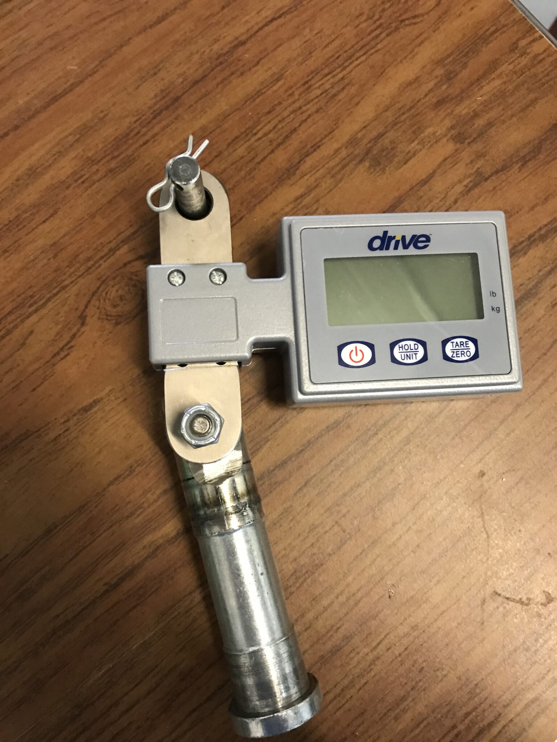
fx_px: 601
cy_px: 371
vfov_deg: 63.4
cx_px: 278
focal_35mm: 28
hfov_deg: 49.7
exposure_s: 1/15
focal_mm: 3.99
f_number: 1.8
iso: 100
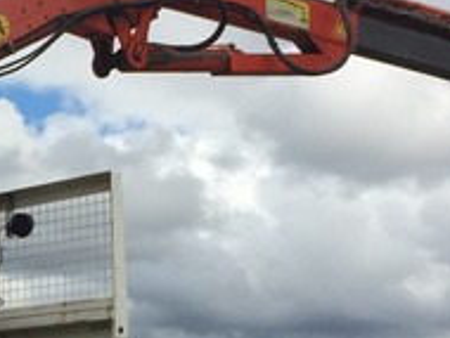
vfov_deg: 12.1
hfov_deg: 15.7
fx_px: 1588
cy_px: 307
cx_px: -47
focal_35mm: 122
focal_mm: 4.15
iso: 32
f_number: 2.2
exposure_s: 1/4115
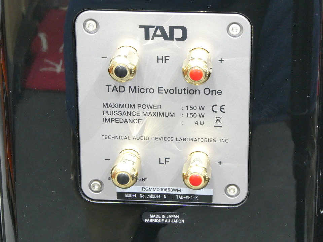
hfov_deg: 17.1
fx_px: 1073
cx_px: 162
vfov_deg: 12.9
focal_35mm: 115
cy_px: 121
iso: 400
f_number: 7.1
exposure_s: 1
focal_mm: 20.6
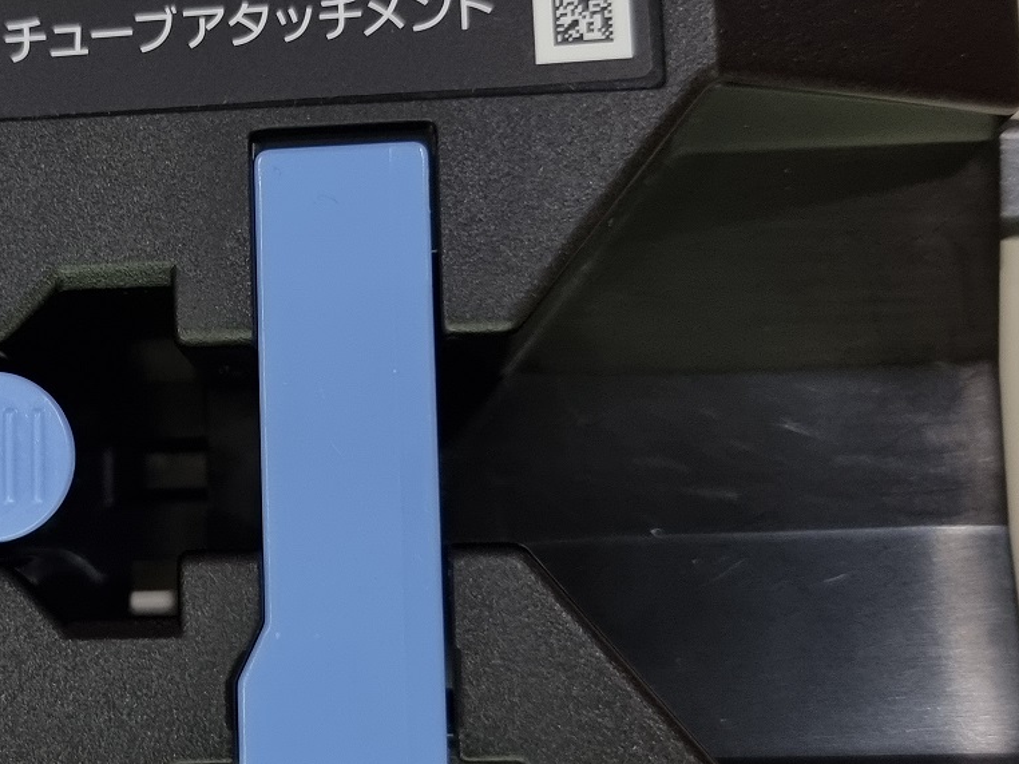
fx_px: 1854
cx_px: 154
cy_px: 359
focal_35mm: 63
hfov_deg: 29.8
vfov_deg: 23.3
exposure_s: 1/100
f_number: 1.8
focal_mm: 6.7
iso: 100
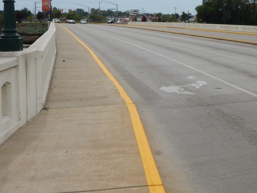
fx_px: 297
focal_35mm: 40
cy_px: 39
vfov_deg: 34.9
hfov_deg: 45.4
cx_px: 188
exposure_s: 1/1250
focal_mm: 4.3
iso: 125
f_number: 4.1
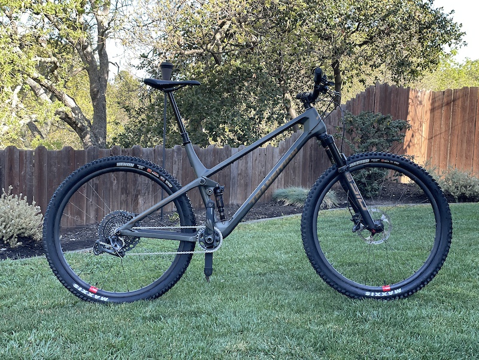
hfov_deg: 36.8
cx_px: 240
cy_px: 180
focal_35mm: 52
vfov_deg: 28.0
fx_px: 720
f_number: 2
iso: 40
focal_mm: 6
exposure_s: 1/122
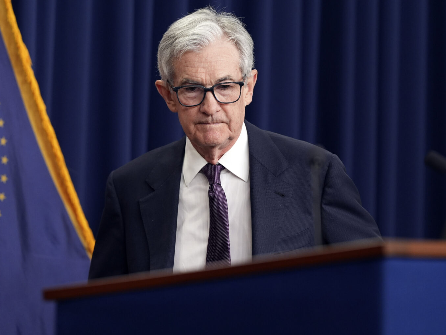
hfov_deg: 9.1
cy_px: 167
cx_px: 234
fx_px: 2796
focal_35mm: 217
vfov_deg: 6.8
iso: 2500
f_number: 4
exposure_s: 1/250
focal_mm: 200
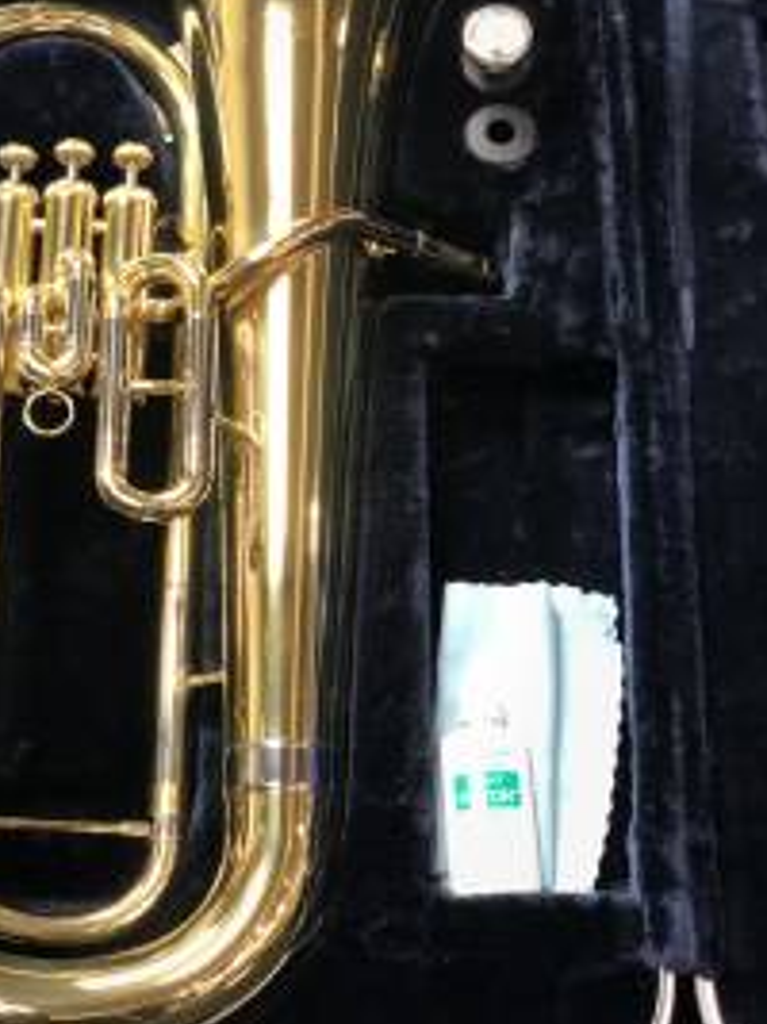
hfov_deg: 18.8
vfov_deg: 25.0
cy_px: 472
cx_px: 257
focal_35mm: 78
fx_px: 2306
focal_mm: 6
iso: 160
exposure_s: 1/24
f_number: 2.4
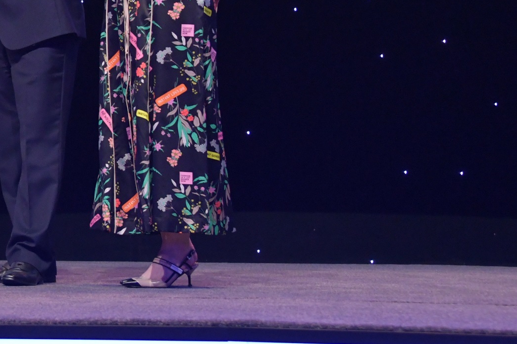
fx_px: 2068
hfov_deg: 13.8
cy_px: 62
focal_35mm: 144
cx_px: -133
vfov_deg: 9.5
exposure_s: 1/100
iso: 2000
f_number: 5.6
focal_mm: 52
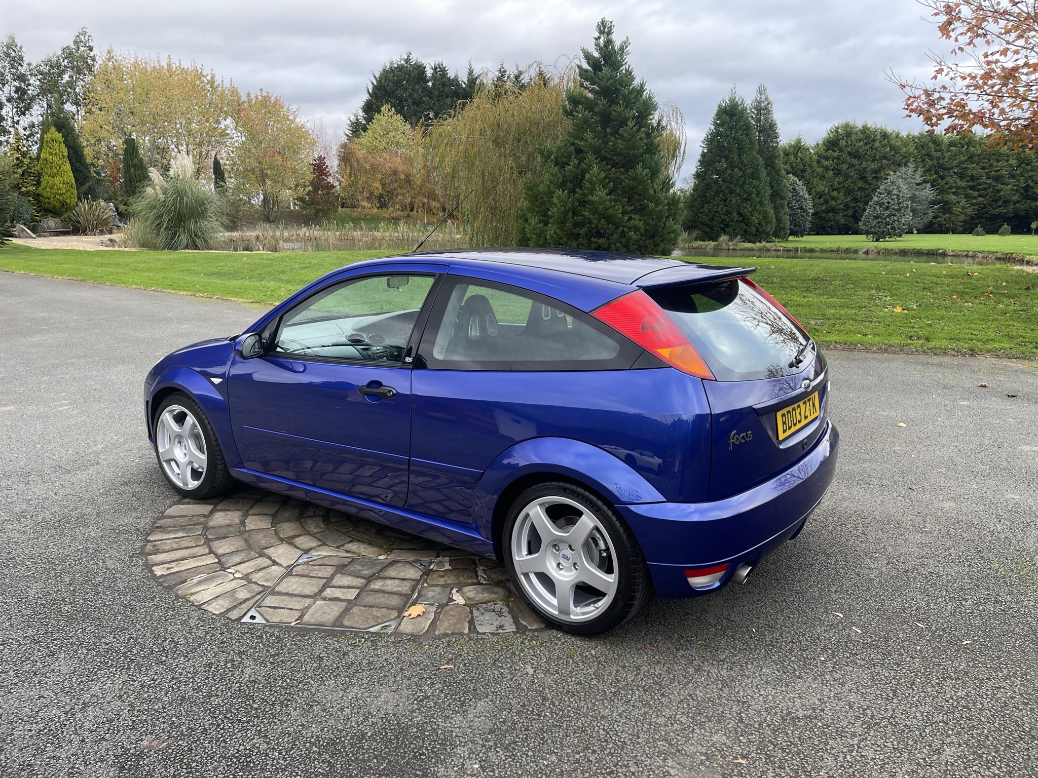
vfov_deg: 53.1
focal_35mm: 26
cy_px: 389
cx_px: 519
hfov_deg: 67.3
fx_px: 780
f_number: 1.6
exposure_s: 1/121
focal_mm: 5.1
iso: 80
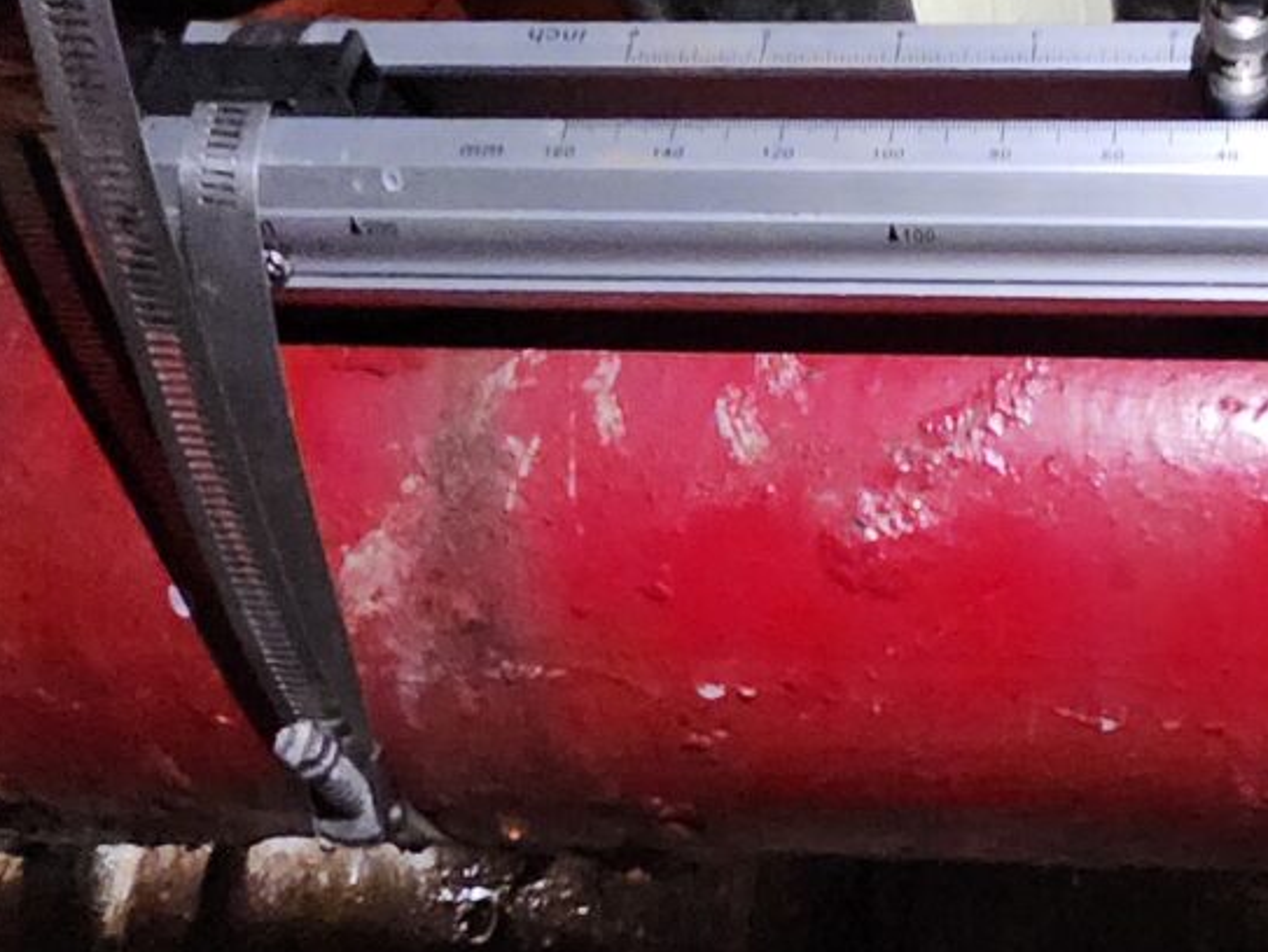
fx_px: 1796
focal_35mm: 49
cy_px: 586
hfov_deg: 36.1
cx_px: 1182
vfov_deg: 29.6
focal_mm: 1.74
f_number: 2.2
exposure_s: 1/24
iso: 1250
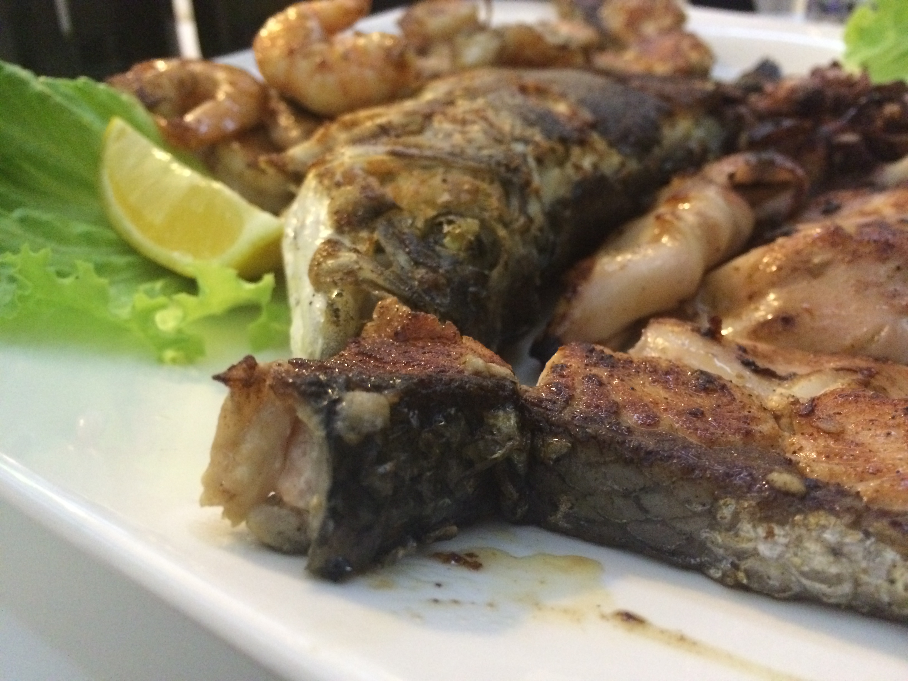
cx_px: 454
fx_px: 787
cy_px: 340
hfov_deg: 60.0
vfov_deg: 46.8
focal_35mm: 30
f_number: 2.2
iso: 320
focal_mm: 4.12
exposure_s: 1/15
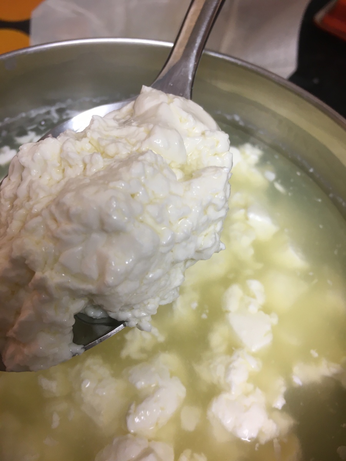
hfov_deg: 48.2
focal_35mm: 29
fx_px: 386
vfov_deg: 61.7
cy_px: 230
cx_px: 173
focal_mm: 4.15
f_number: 2.2
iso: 64
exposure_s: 1/33
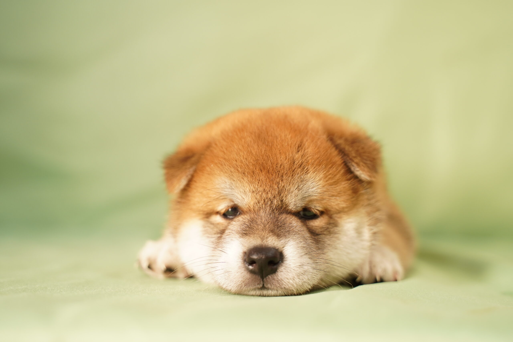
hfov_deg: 46.4
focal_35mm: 42
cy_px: 171
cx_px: 256
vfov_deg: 31.9
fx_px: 598
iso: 1000
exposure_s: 1/100
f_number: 3.2
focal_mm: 42
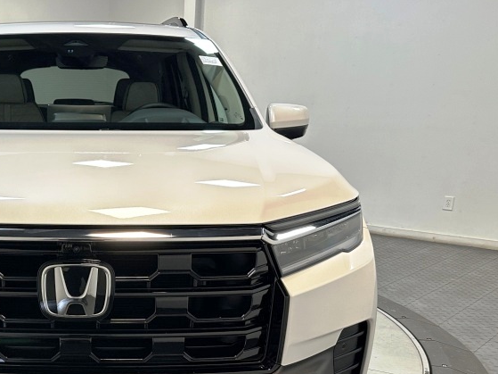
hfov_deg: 40.4
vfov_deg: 32.2
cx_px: 72
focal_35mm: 44
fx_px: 633
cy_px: 284
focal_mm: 6.86
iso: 200
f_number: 1.78
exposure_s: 1/60
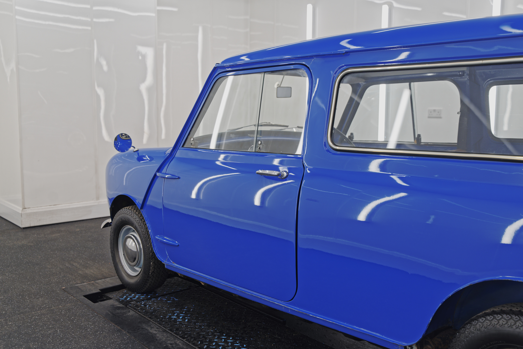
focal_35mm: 37
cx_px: 262
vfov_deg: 35.9
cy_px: 174
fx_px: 537
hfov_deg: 51.9
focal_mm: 37
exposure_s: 1/40
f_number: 4.5
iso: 125
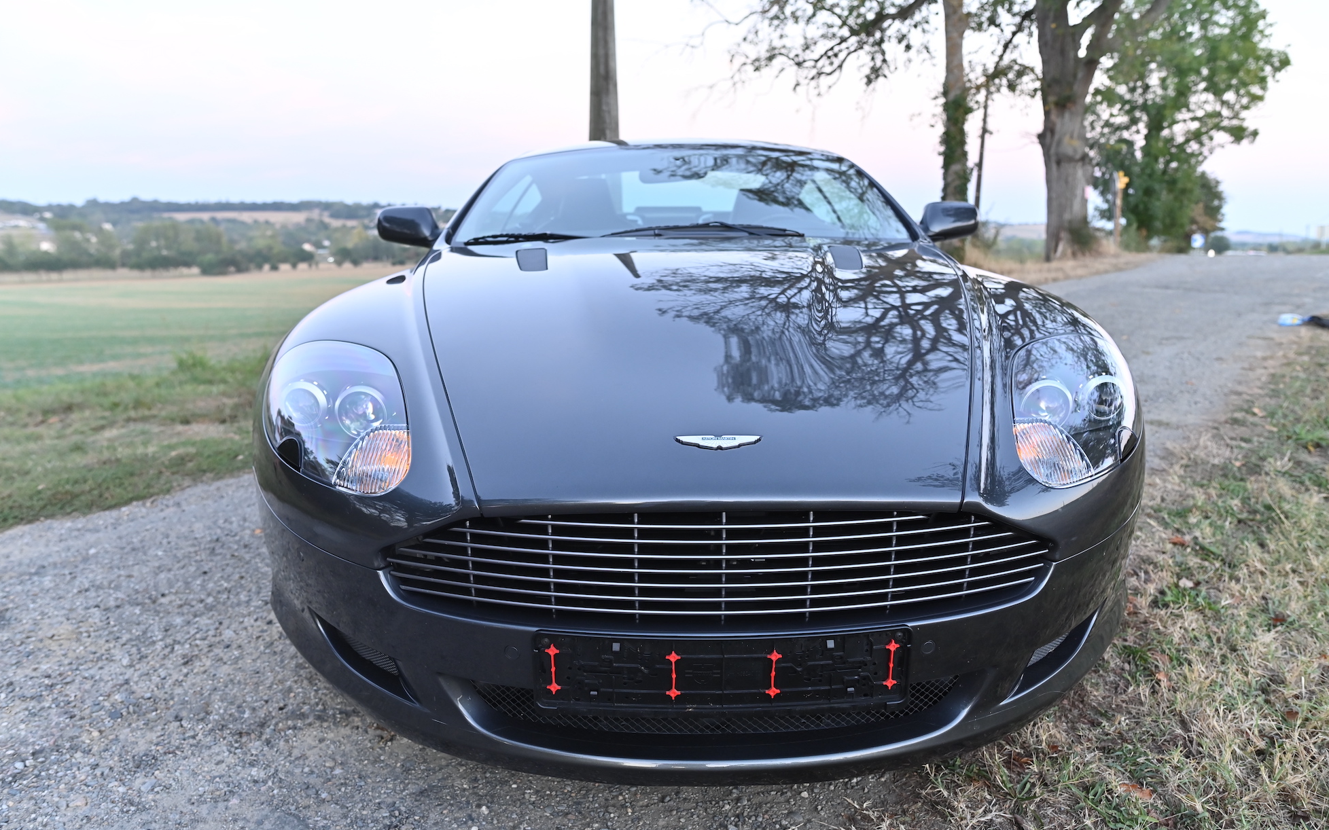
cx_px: 653
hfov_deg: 72.5
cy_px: 451
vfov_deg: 49.2
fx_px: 905
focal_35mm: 25
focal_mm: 24
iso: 800
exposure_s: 1/80
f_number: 4
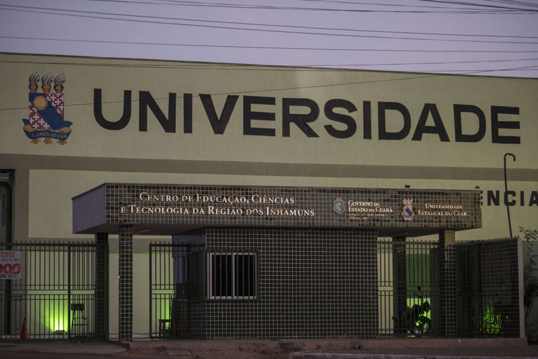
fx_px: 1375
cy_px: 180
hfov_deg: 22.1
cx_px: 269
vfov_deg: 14.9
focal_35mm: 92
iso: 500
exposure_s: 1/250
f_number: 2.8
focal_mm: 92
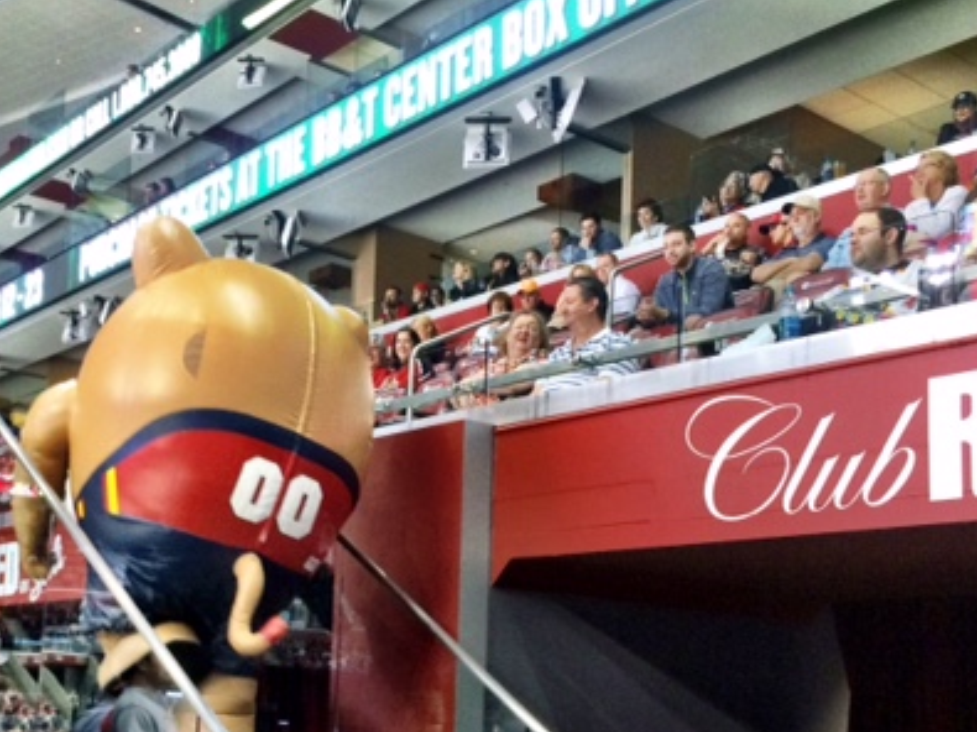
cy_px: 551
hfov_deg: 40.0
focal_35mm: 47
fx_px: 1326
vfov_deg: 30.3
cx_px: 334
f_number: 2.2
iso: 160
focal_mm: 4.15
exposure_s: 1/30
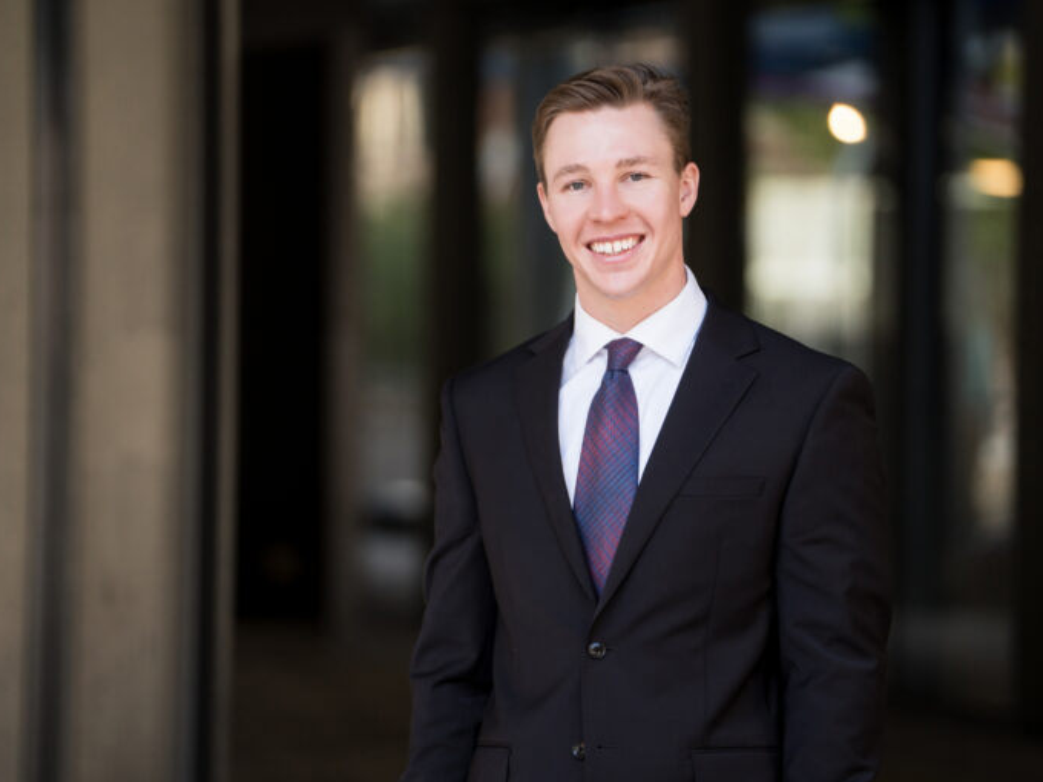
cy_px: 391
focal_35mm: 164
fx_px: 4941
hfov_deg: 12.0
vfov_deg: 9.1
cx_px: 532
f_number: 2.8
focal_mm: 151
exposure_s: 1/1000
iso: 1250
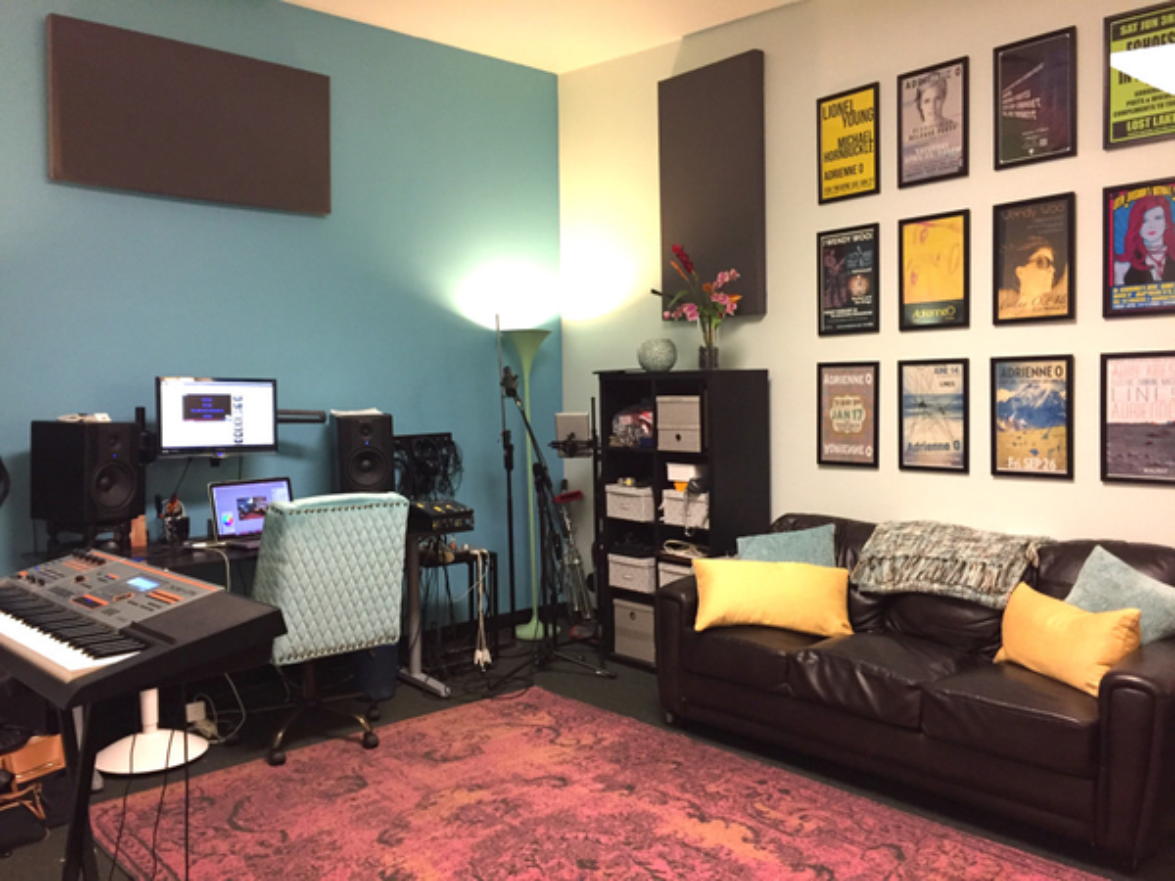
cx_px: 588
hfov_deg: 61.7
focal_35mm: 29
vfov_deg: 48.2
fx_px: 984
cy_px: 440
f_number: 2.2
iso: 160
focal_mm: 4.15
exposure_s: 1/30
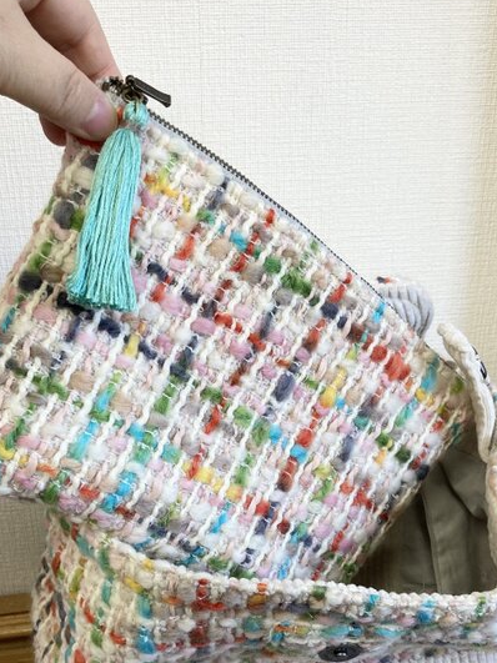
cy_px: 476
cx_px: 250
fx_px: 862
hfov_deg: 32.2
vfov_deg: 41.2
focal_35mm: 45
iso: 64
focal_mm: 3.99
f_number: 1.8
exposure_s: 1/100
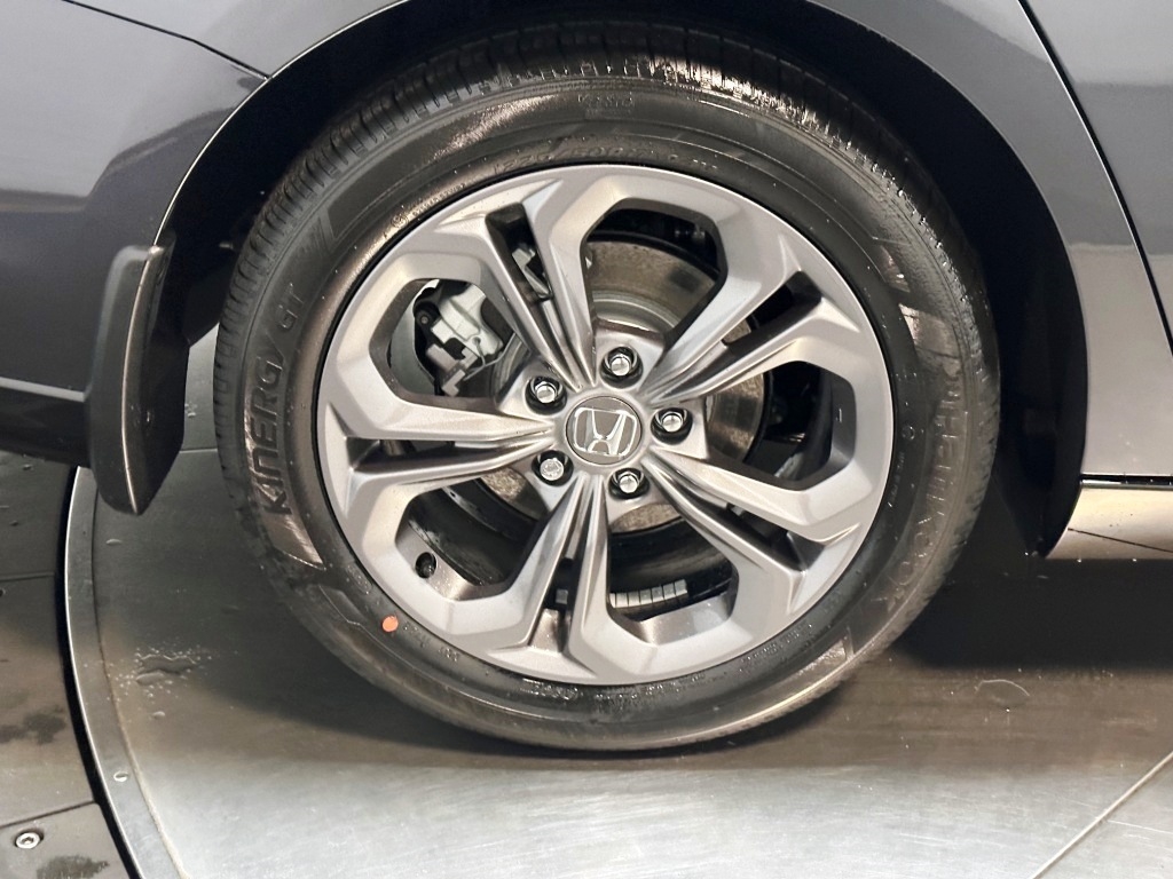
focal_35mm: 48
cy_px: 440
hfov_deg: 39.7
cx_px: 586
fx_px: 1627
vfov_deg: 30.3
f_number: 1.78
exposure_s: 1/30
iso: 640
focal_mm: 6.86
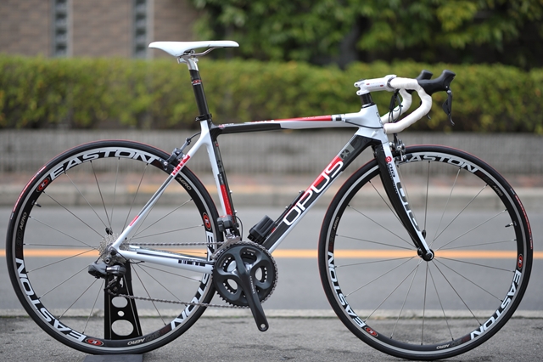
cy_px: 181
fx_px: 1281
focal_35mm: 85
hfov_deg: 23.9
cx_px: 272
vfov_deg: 16.1
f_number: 1.8
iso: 200
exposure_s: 1/1000
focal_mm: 85
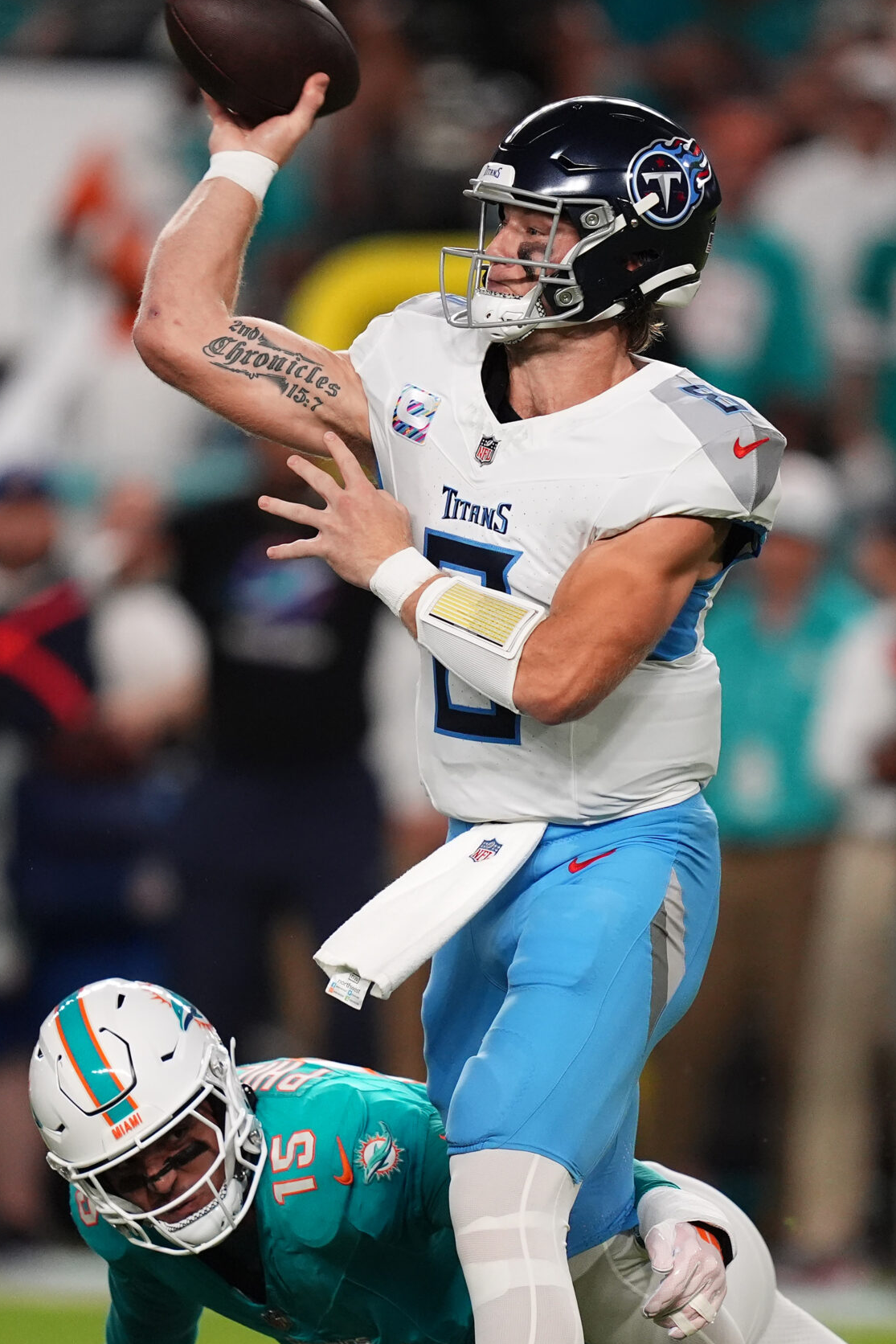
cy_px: 786
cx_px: 466
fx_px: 18288
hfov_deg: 2.8
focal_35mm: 490
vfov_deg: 4.2
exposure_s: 1/3200
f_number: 2.8
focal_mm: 400
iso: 3200
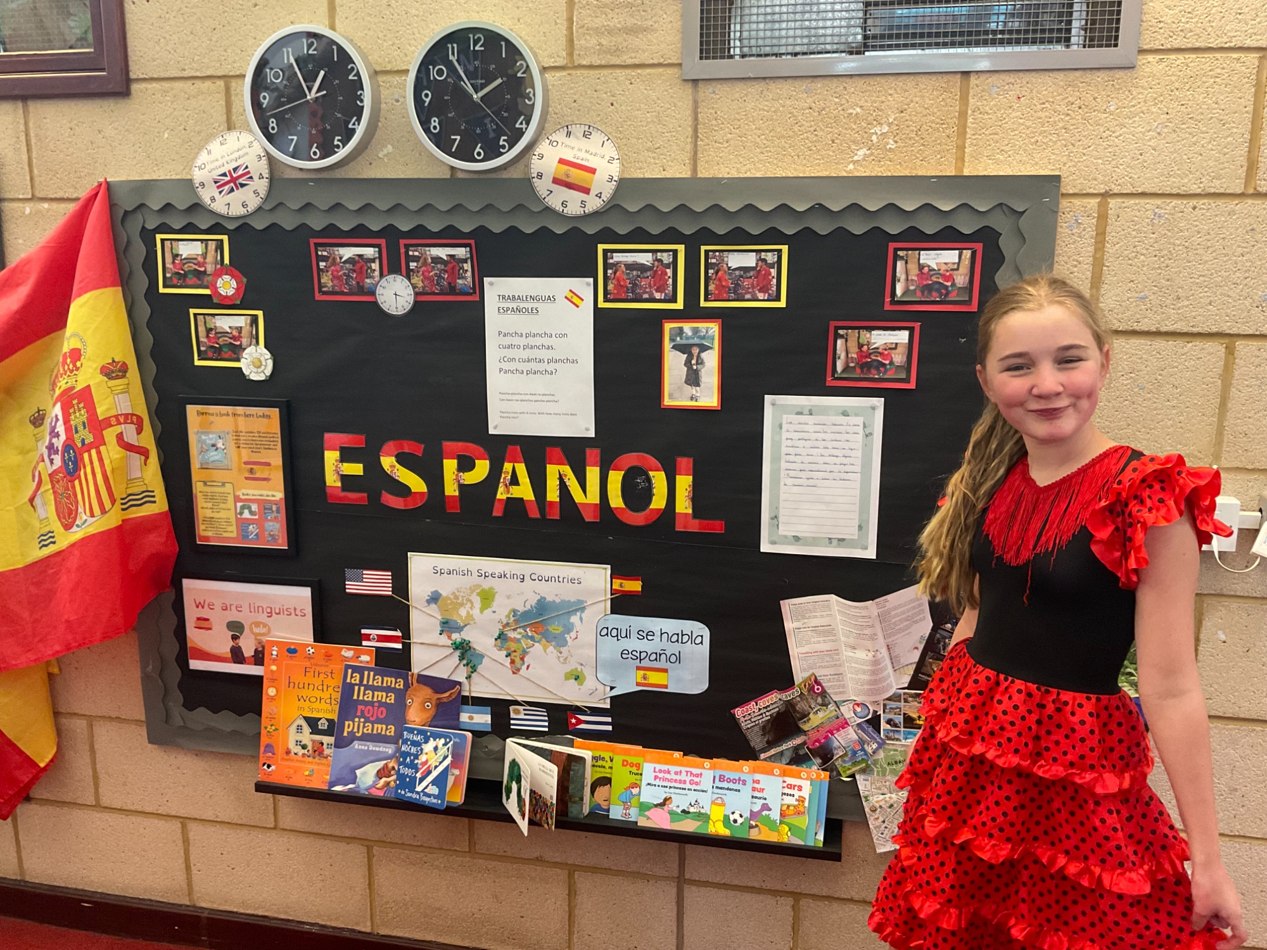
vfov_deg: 48.2
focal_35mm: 29
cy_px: 475
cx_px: 634
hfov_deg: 61.7
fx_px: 1061
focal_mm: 3
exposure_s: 1/50
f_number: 1.8
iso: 160
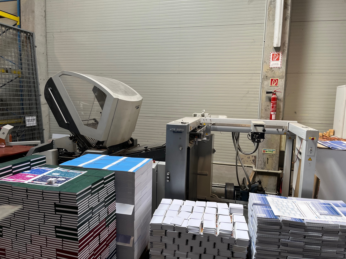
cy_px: 130
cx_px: 173
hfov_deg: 67.3
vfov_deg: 53.1
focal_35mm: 26
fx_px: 260
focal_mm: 5.1
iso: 100
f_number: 1.6
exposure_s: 1/100
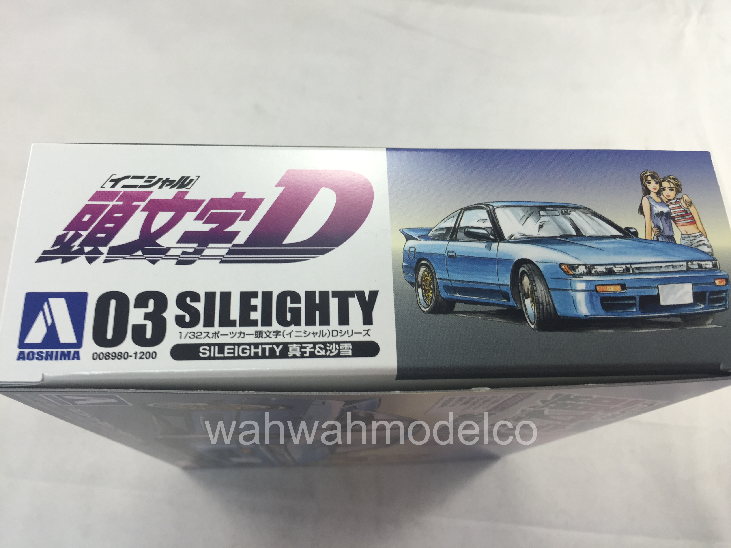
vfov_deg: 48.2
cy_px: 274
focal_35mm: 29
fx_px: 612
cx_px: 366
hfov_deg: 61.7
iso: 40
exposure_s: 1/50
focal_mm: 4.15
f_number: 2.2
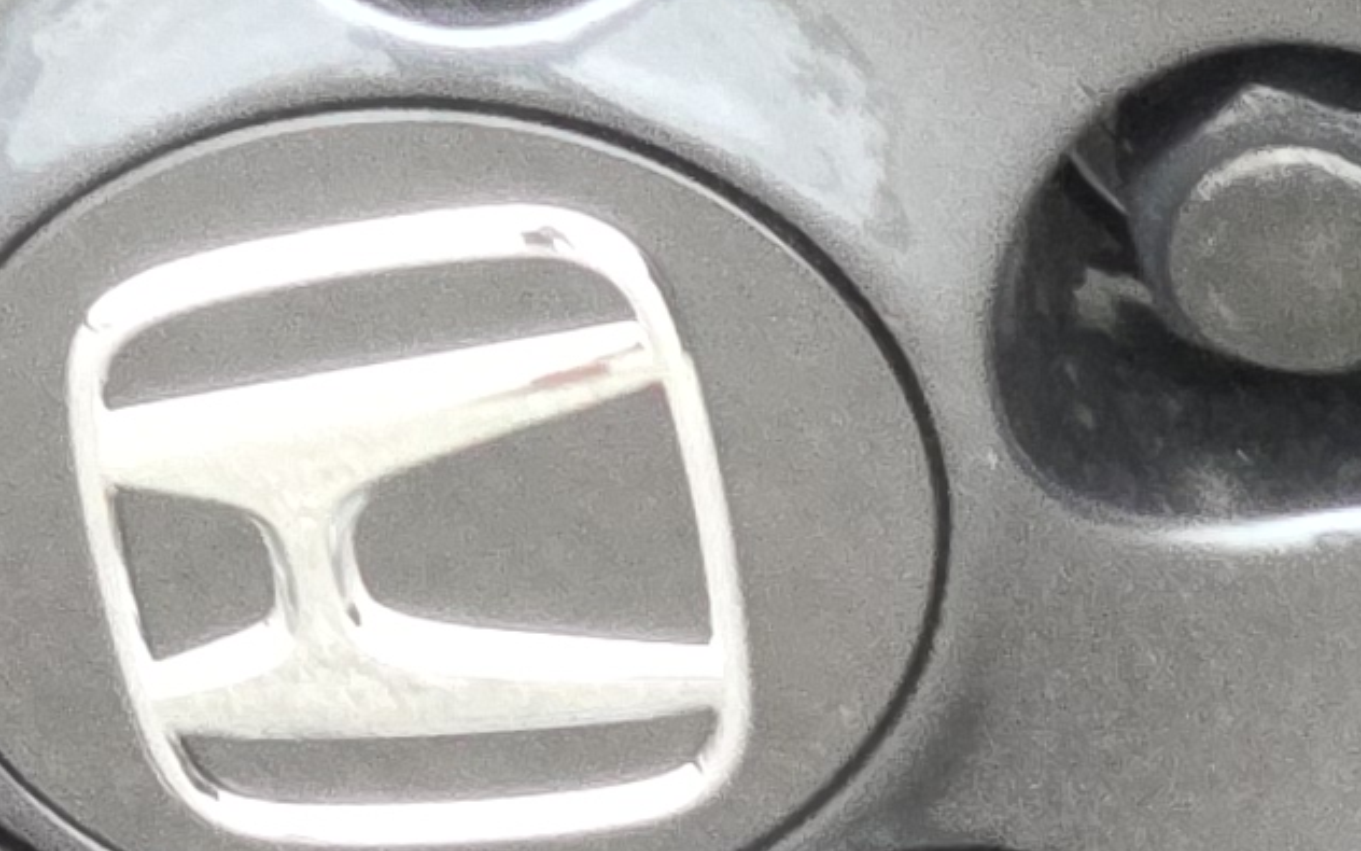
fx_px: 17173
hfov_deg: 4.5
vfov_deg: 2.8
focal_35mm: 463
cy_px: 588
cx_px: 308
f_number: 2.4
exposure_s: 1/120
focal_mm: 7.9
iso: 160
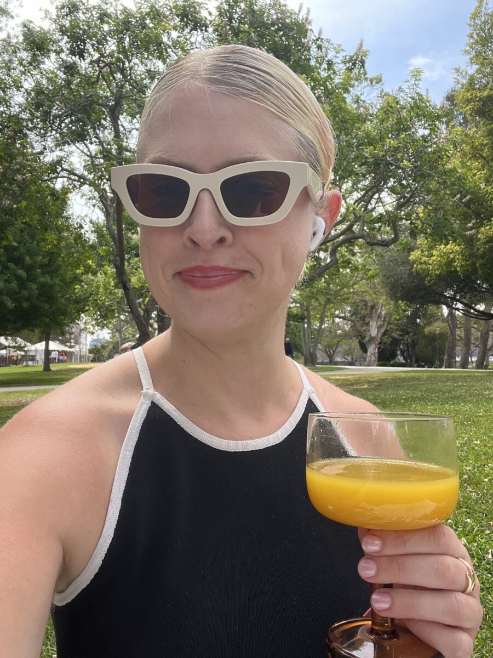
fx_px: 570
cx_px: 246
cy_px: 329
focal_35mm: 30
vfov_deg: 60.0
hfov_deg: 46.8
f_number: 2.2
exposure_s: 1/221
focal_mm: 2.71
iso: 32
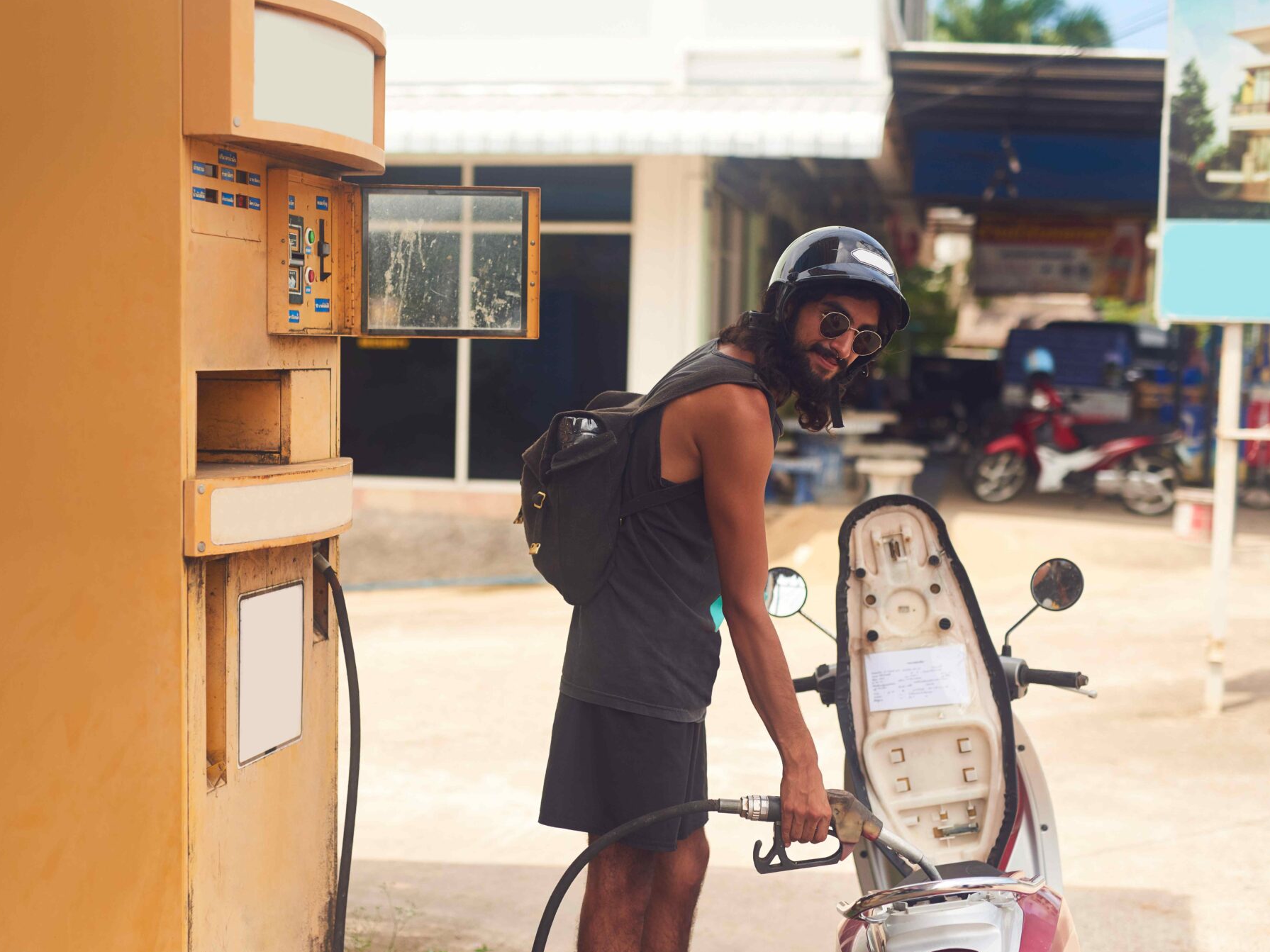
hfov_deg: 34.9
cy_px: 483
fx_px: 2018
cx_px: 575
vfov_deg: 26.6
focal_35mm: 55
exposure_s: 1/8000
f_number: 2.2
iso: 500
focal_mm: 50
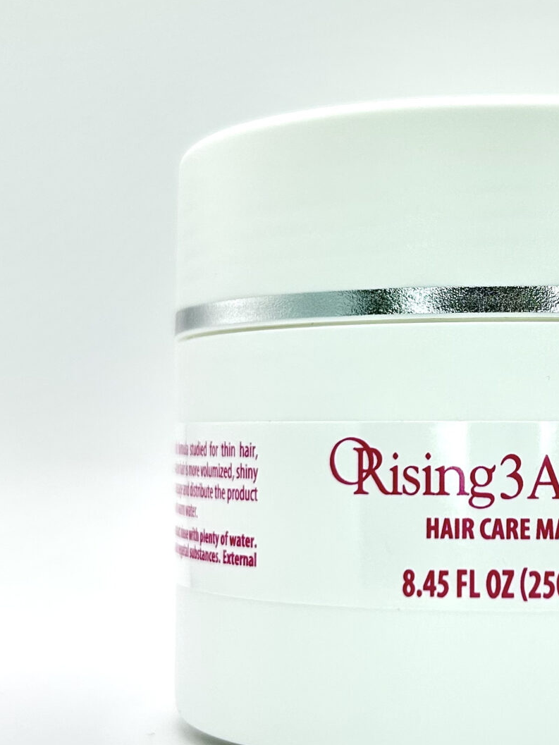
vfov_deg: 30.7
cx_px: 517
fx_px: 1356
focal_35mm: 63
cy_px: 414
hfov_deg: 22.6
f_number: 1.5
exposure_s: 1/476
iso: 50
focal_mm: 5.7
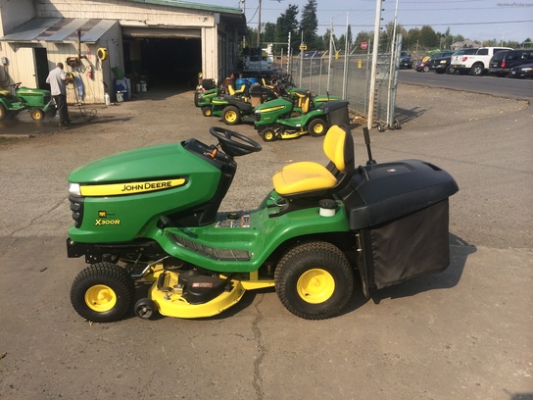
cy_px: 200
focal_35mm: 30
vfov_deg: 46.8
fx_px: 462
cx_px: 266
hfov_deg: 60.0
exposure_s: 1/1642
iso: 40
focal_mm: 4.12
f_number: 2.2
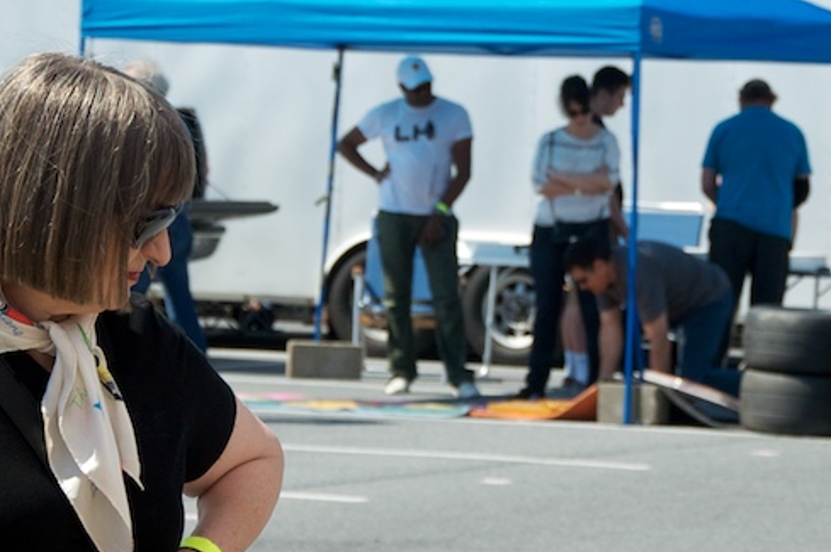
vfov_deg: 5.4
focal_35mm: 255
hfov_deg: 8.1
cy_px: 232
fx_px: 5880
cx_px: 540
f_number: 5
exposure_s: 1/1250
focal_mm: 52
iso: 200
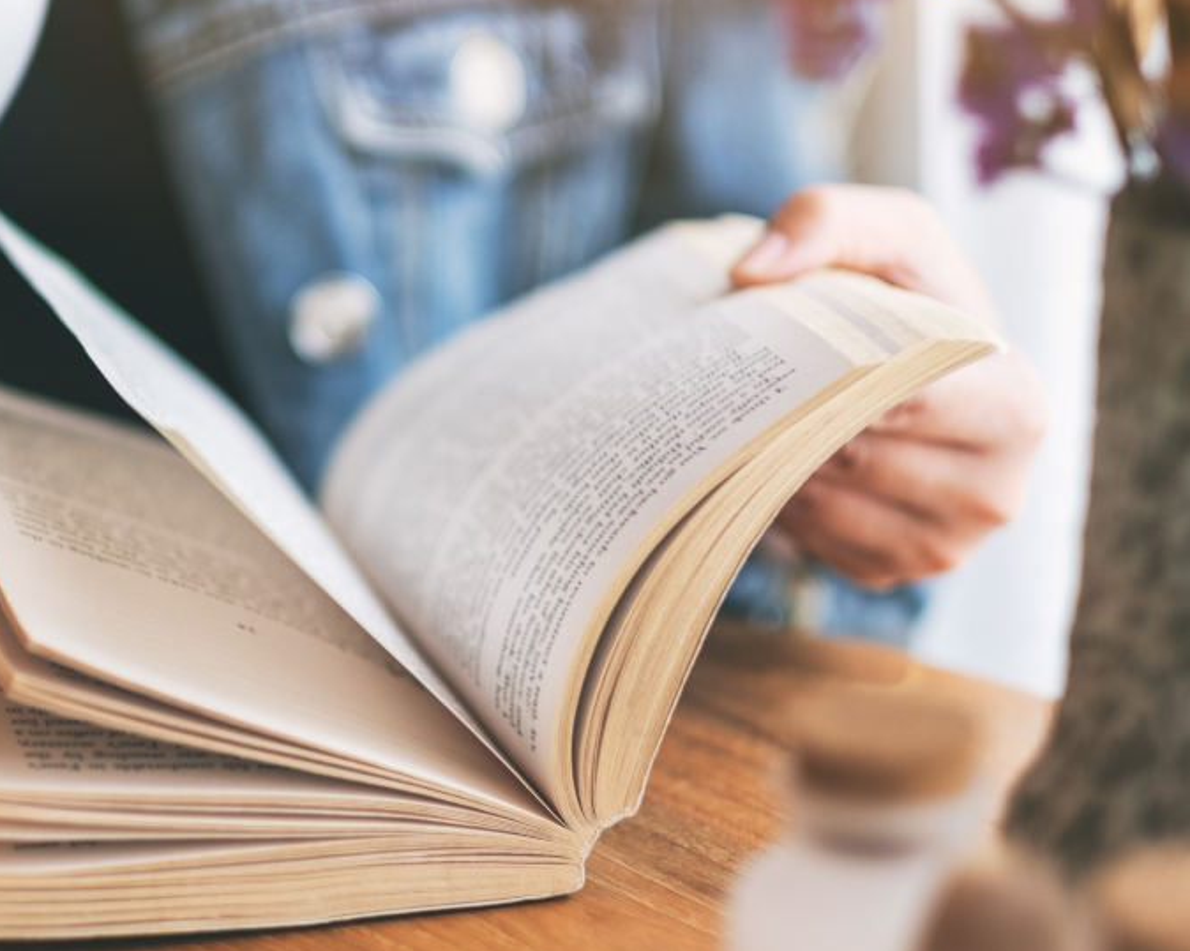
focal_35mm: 125
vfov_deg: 12.3
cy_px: 416
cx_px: 311
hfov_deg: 15.3
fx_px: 4402
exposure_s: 1/250
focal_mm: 56
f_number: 1.2
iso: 200
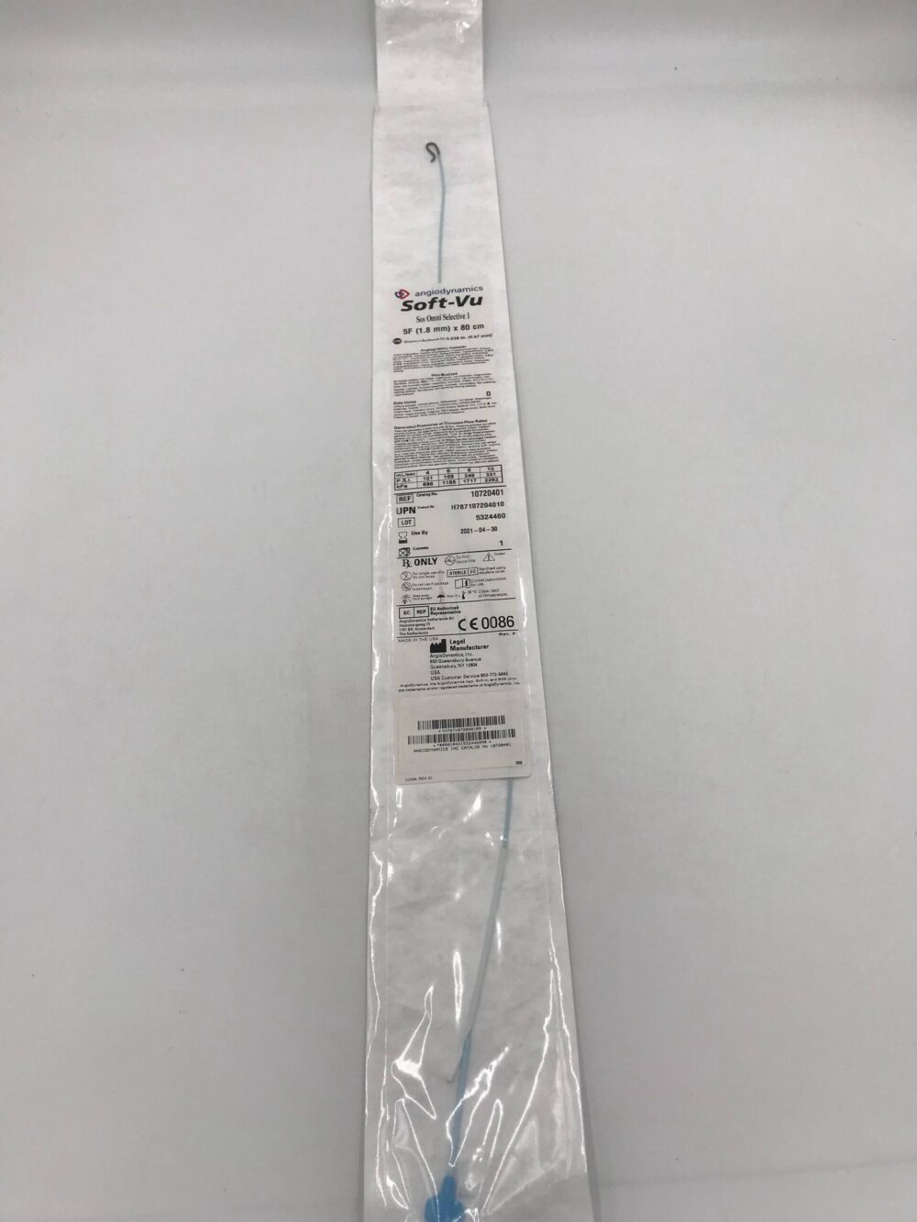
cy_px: 611
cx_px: 458
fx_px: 989
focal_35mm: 28
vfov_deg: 63.4
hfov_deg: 49.8
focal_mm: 3.99
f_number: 1.8
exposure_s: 1/297
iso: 20
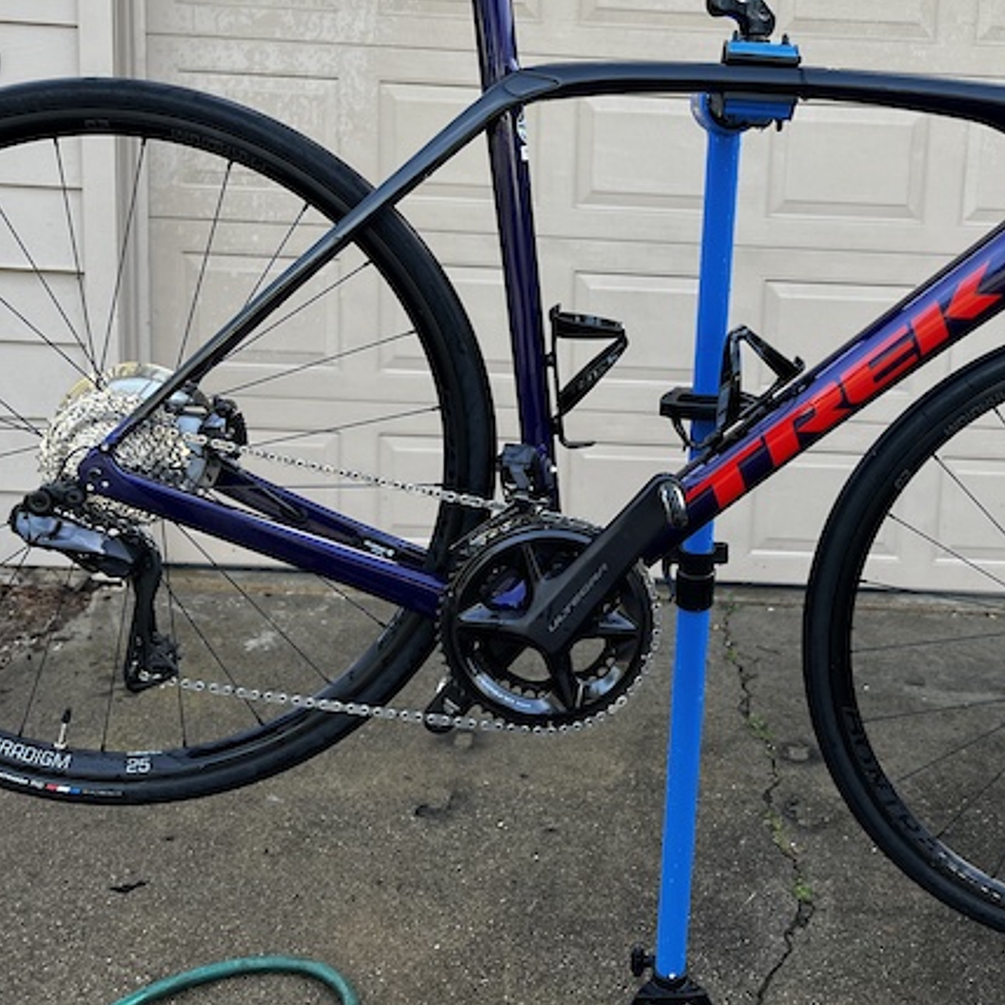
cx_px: 700
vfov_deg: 39.0
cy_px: 390
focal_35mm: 43
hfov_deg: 38.6
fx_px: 1412
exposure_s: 1/183
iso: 40
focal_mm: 5.7
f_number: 1.5
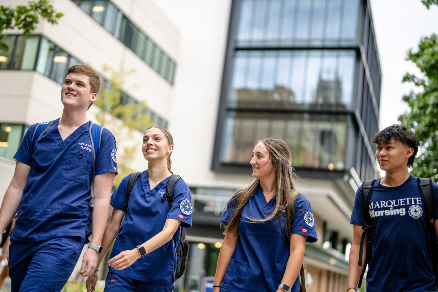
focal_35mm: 50
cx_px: 219
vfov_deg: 27.0
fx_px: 608
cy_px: 146
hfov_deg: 39.6
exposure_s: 1/1000
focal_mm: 50
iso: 100
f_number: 1.2
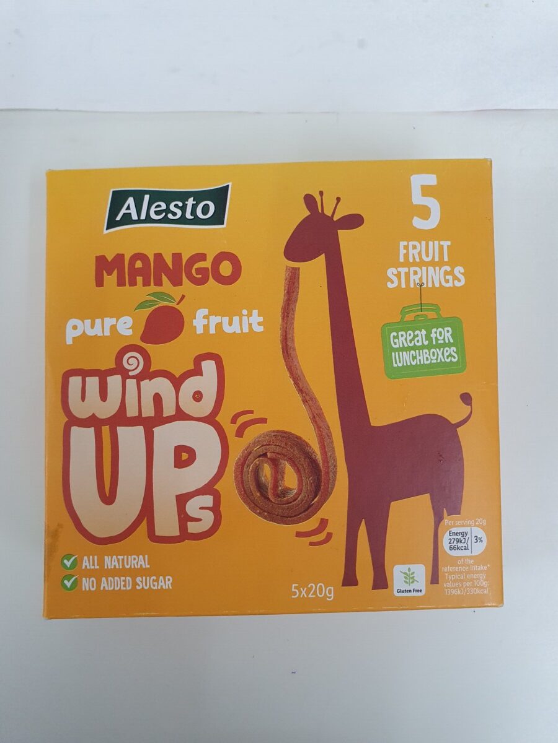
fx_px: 559
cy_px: 372
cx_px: 279
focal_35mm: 26
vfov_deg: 67.3
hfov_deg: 53.1
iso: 250
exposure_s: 1/100
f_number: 2.4
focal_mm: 4.32
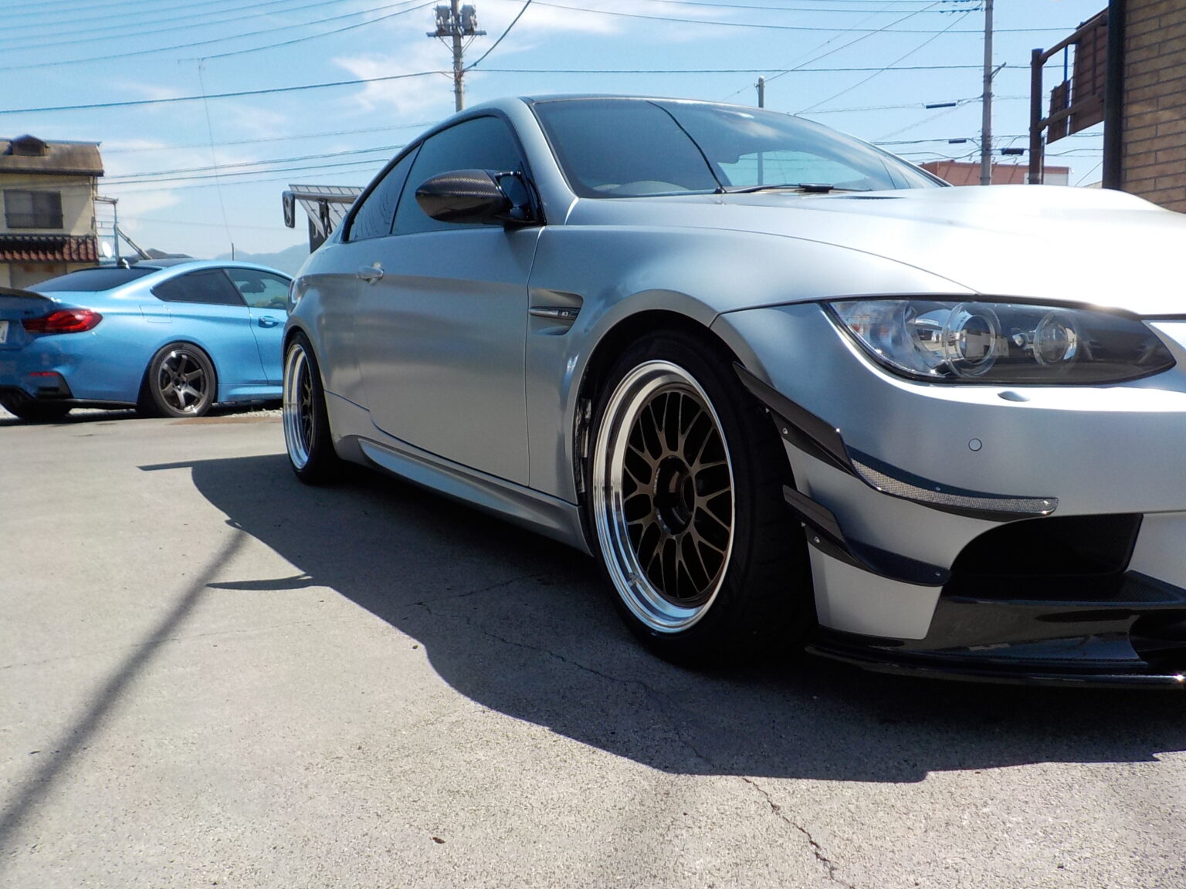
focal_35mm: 30
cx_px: 593
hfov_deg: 60.0
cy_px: 444
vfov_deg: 46.8
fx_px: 1028
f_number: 3.3
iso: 125
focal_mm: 4.1
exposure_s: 1/1000
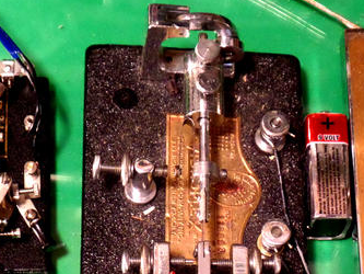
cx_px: 220
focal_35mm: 125
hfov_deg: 15.7
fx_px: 1315
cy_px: 279
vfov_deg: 11.7
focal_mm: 9.2
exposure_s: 1/45
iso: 480
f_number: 3.4
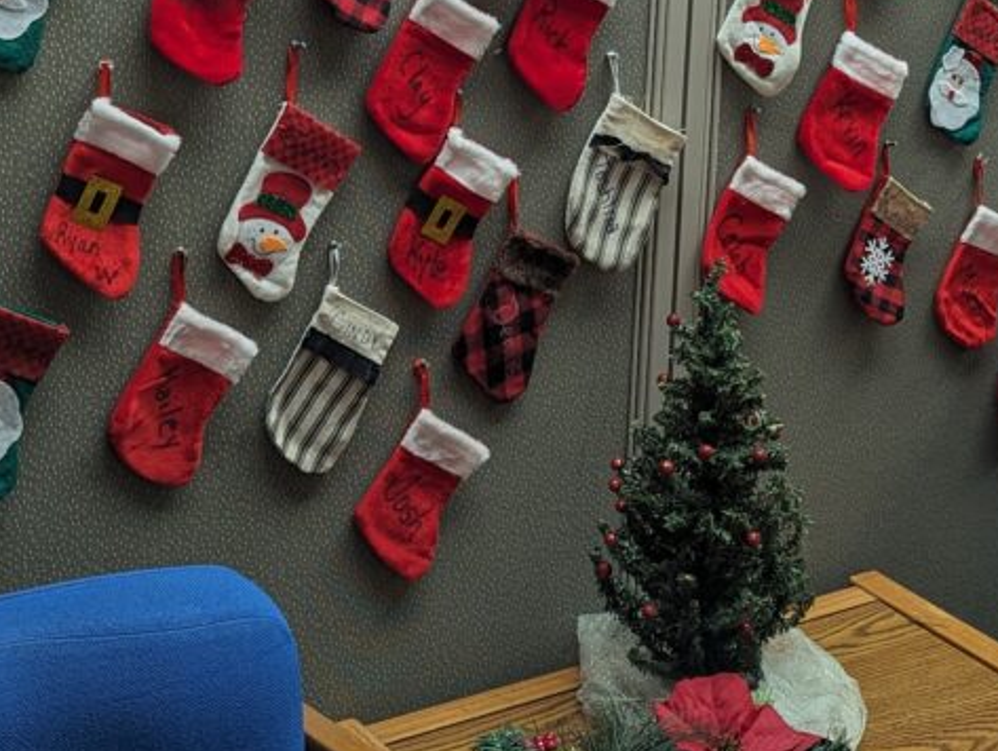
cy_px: -7
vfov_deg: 18.4
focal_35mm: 78
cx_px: 490
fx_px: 2252
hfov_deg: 25.0
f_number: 1.85
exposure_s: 1/60
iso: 98
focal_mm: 6.81
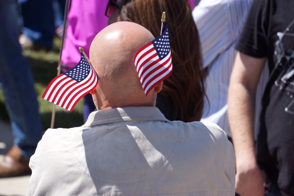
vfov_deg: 5.5
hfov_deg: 8.2
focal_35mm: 252
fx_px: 2058
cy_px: 98
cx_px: 147
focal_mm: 168
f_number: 7.1
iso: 100
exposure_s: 1/400
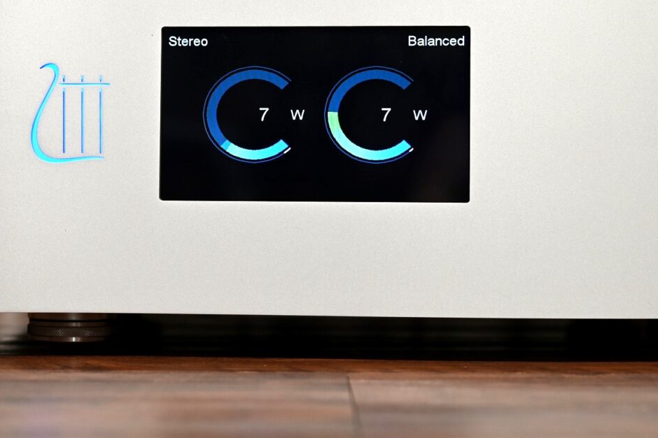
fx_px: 1790
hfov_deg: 20.8
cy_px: 92
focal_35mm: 98
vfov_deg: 13.9
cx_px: 374
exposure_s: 1/60
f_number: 4
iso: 640
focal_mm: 60
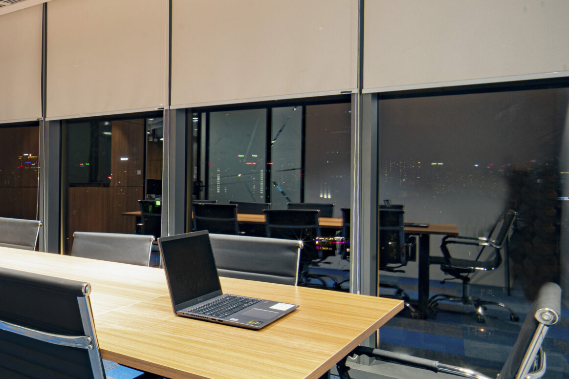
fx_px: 522
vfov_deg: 39.9
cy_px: 172
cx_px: -27
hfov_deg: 45.9
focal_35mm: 33
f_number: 16
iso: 200
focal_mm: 15
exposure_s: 2
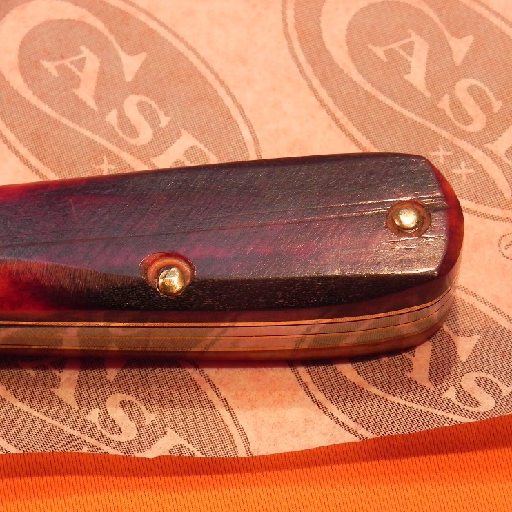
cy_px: 257
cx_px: 189
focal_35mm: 125
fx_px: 2092
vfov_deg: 14.0
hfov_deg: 13.9
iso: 160
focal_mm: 18.8
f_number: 5
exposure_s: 1/214
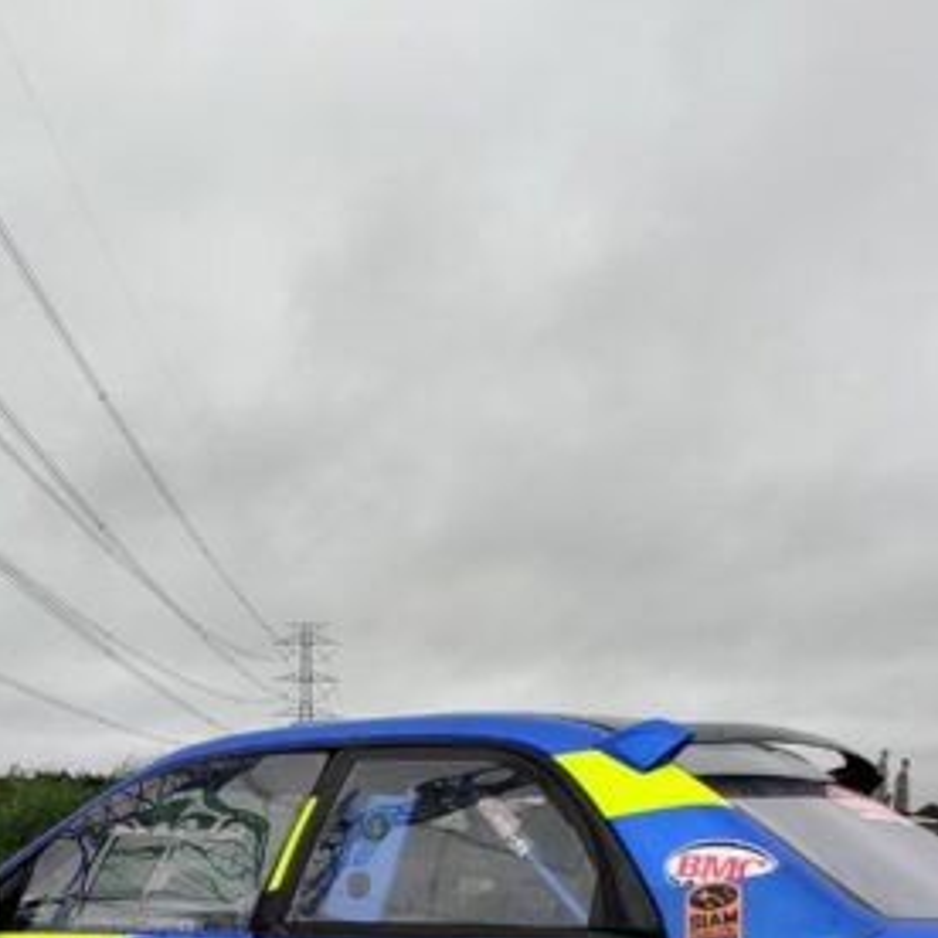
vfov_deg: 42.8
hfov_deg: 50.7
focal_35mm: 32
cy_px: 972
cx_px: 370
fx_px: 981
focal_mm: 2.25
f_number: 2.2
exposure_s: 1/270
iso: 100
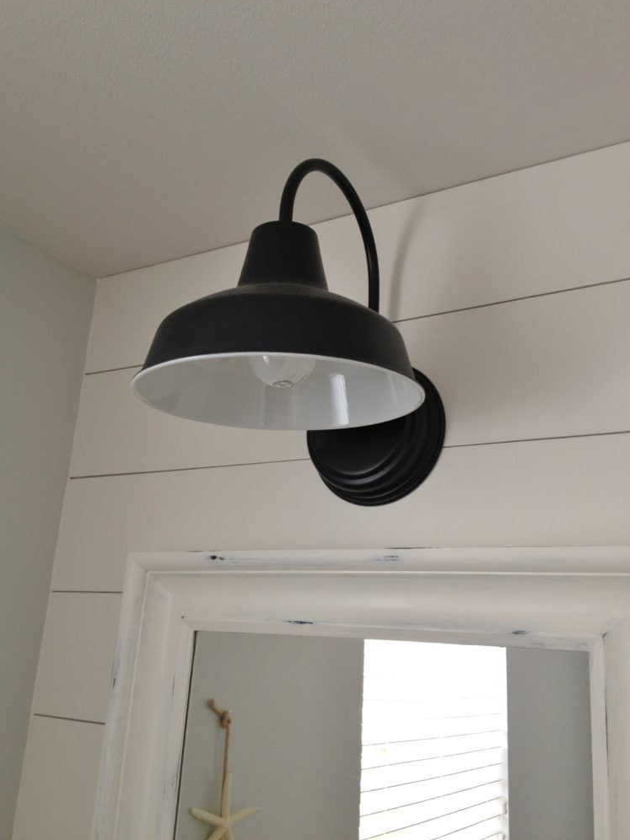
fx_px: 874
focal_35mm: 36
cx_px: 310
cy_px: 409
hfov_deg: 39.7
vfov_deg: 51.3
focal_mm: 4.28
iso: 64
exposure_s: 1/20
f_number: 2.4
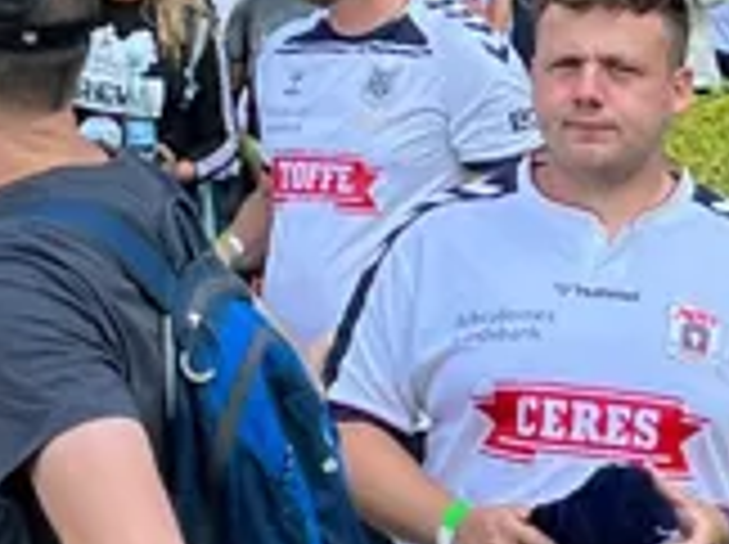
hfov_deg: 10.0
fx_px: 4058
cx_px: -310
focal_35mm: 193
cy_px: -202
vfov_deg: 7.6
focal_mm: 5.7
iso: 50
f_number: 1.5
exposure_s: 1/797
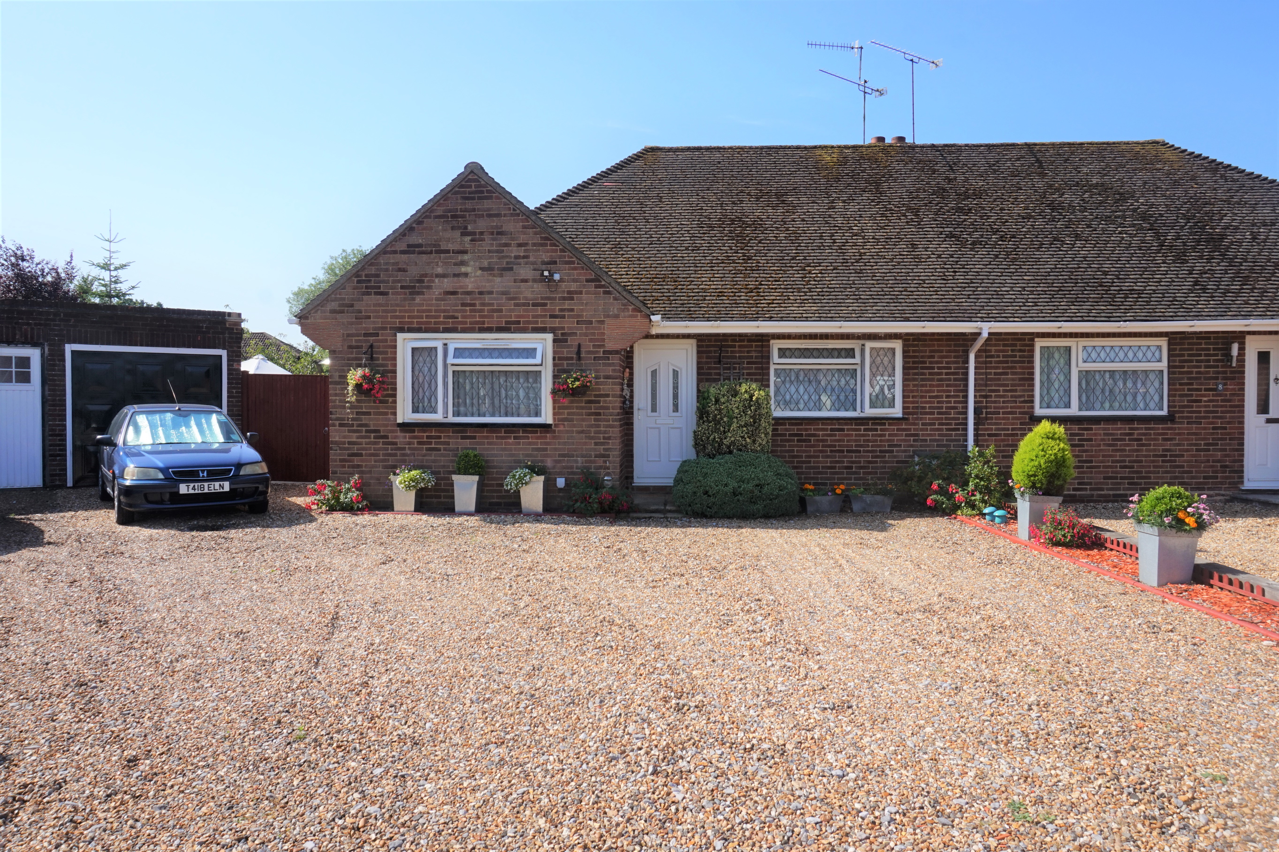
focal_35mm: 24
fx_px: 852
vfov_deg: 53.1
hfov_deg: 73.8
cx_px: 640
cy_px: 426
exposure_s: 1/100
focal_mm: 16
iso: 100
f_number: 14
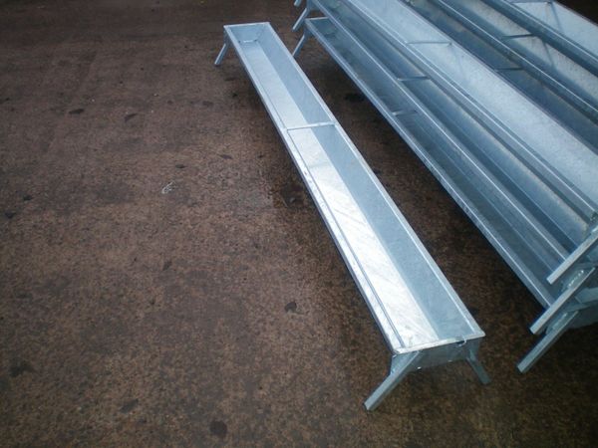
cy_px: 224
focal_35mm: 38
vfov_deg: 37.7
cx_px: 299
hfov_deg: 49.0
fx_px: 656
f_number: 3.1
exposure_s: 1/160
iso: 64
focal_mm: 6.3
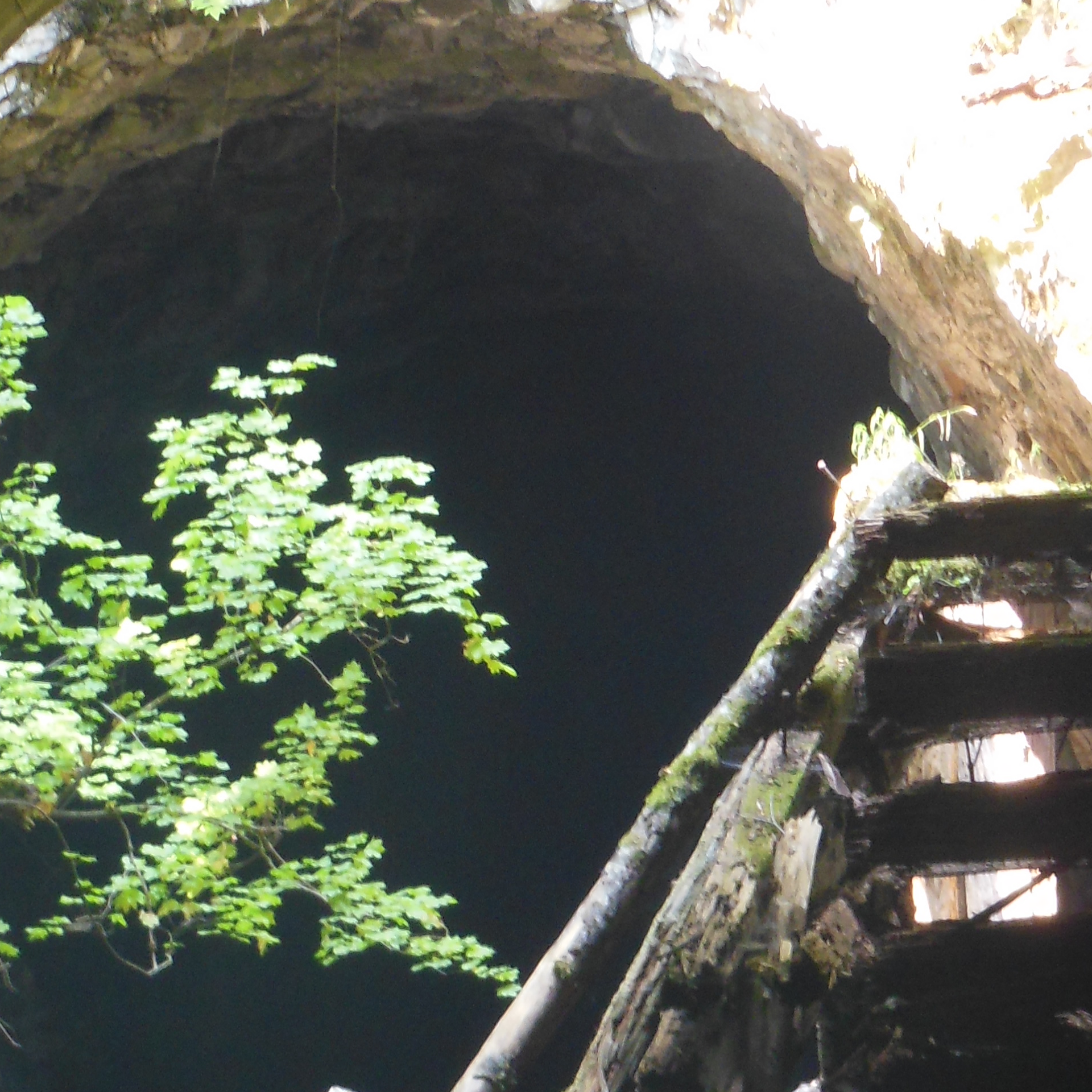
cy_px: 674
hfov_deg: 5.0
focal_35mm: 350
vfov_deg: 5.0
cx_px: 483
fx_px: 12492
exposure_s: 1/8
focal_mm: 29.5
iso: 400
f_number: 5.9
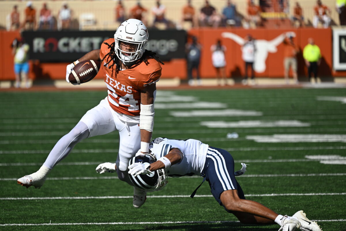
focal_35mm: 320
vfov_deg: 4.3
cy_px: 116
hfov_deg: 6.4
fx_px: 3075
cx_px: 173
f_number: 5.3
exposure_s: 1/2000
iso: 250
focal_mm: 320
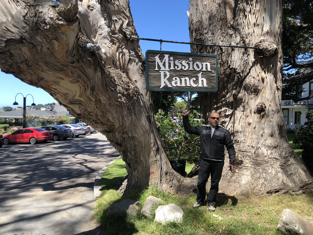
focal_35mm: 28
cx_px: 156
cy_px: 118
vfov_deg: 49.7
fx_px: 253
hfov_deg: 63.4
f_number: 1.8
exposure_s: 1/716
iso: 20
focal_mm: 4
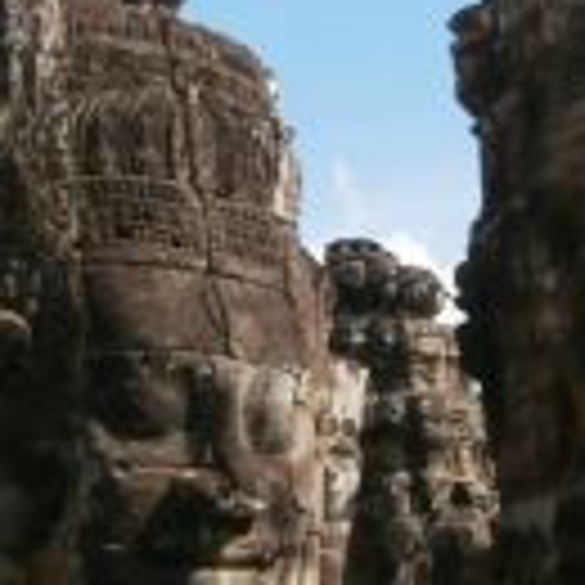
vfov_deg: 12.9
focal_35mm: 135
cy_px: 189
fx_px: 2581
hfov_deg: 12.8
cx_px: 500
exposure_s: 1/1000
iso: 80
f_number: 2.9
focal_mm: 5.5
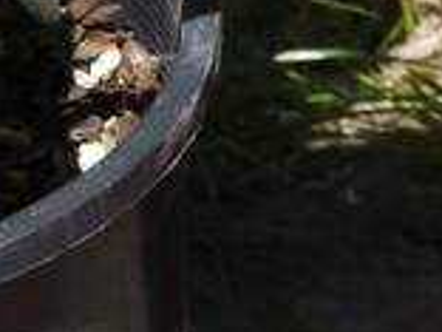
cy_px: -721
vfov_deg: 2.0
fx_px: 9193
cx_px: -266
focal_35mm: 720
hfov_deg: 2.7
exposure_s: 1/1000
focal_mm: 56
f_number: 8
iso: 400
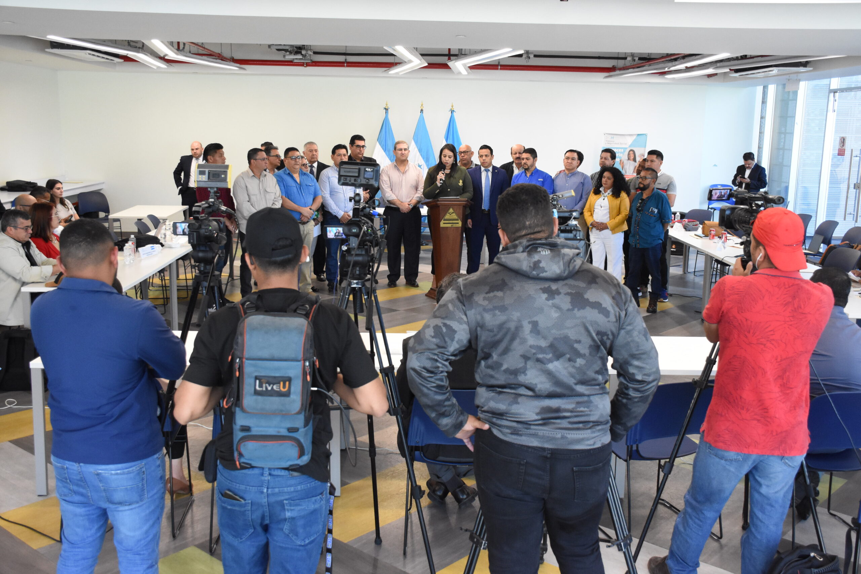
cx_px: 430
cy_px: 287
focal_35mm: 36
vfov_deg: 36.9
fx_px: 861
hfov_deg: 53.1
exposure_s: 1/250
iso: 2500
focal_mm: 24
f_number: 5.6
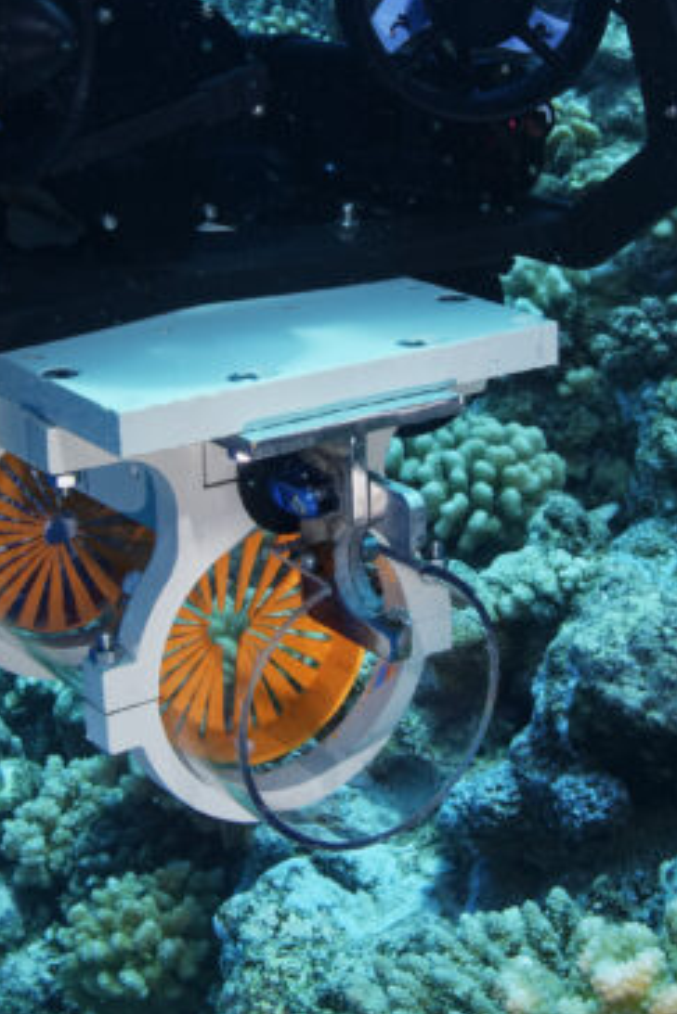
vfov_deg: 33.6
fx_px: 1663
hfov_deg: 23.0
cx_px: 338
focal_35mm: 59
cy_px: 337
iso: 320
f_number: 8
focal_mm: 14
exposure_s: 1/250
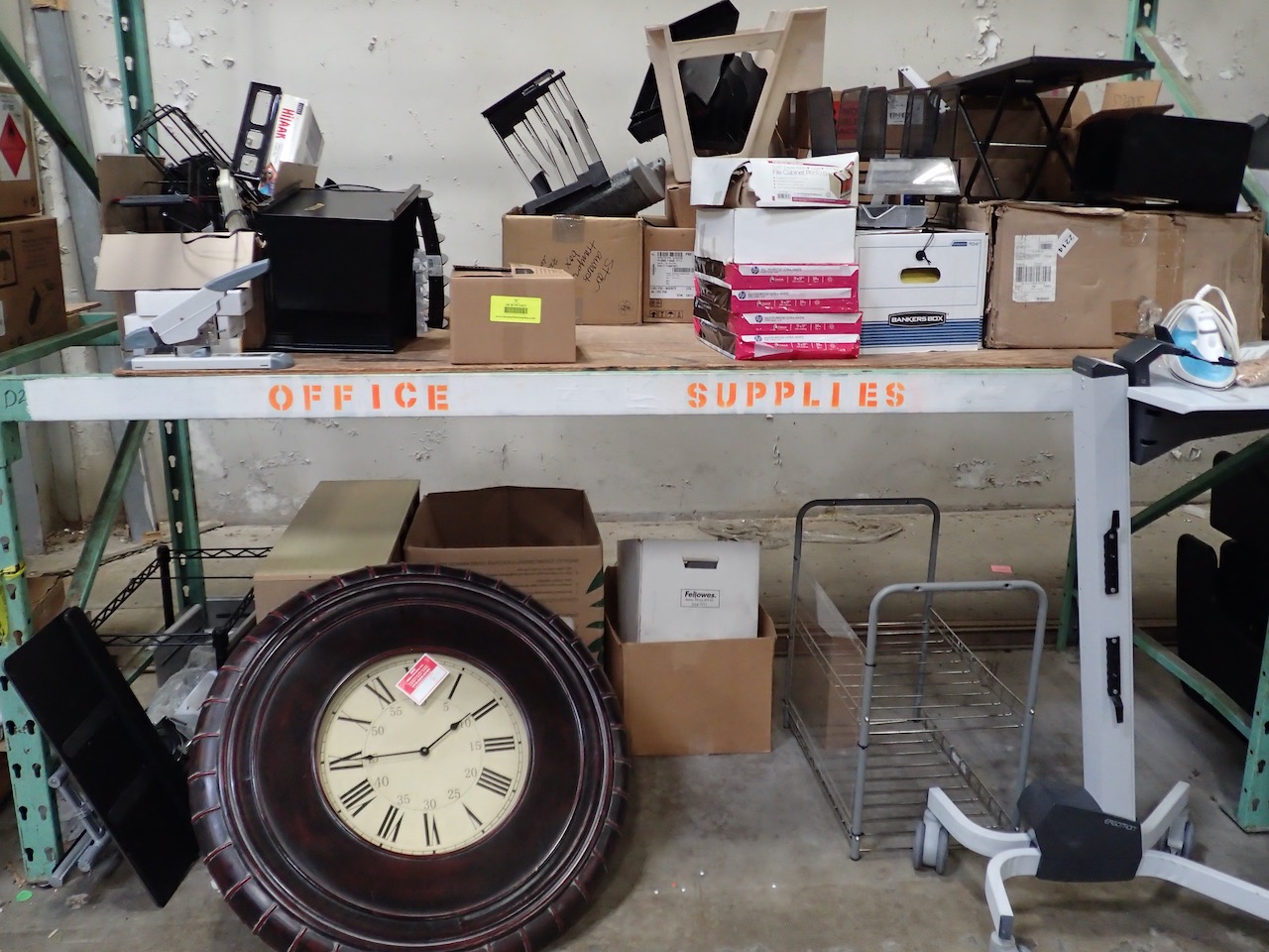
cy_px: 476
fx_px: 1100
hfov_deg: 60.0
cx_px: 634
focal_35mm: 30
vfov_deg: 46.8
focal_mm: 5.5
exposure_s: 1/30
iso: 400
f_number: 2.3
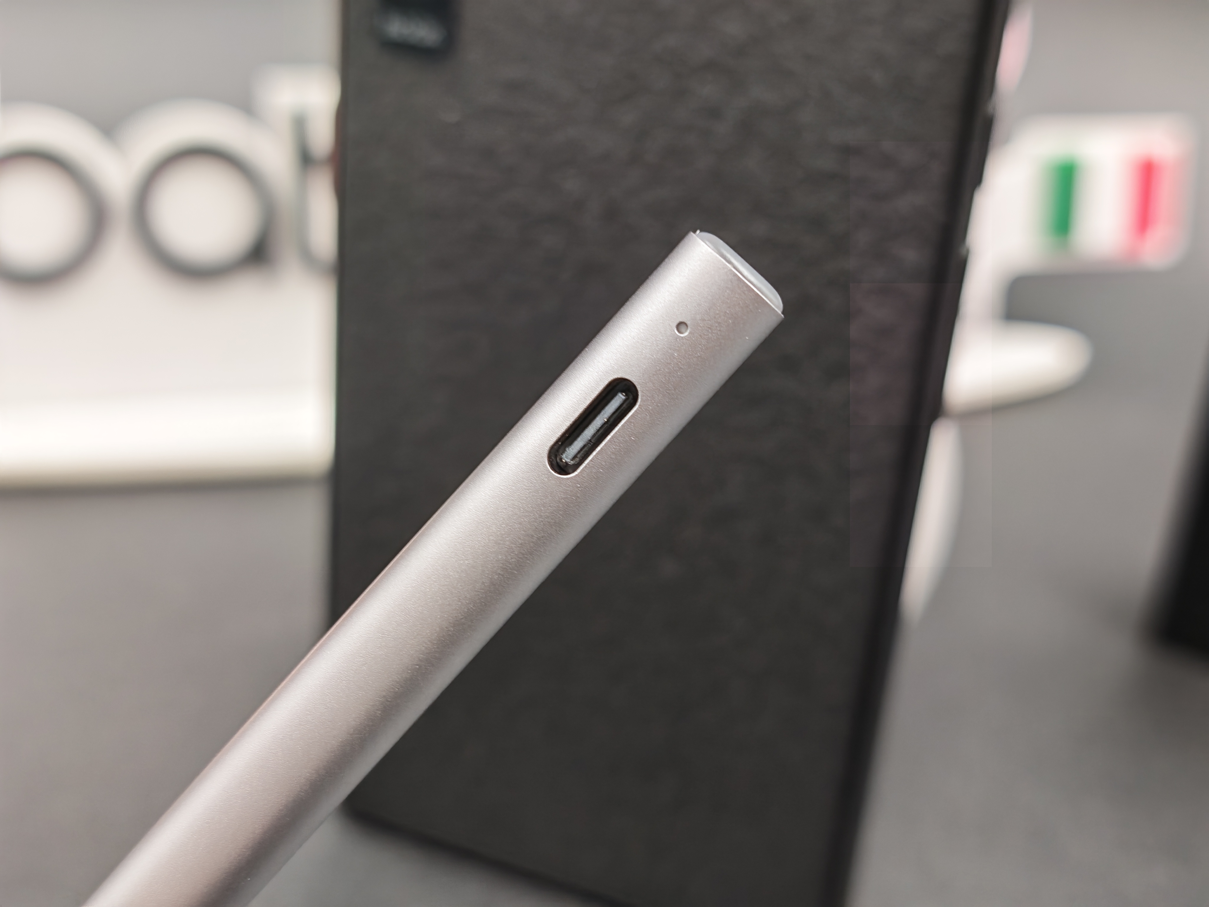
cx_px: 604
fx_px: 1607
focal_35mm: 46
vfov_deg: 31.5
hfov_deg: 41.2
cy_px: 454
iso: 160
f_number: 1.6
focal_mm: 6.55
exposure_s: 1/50
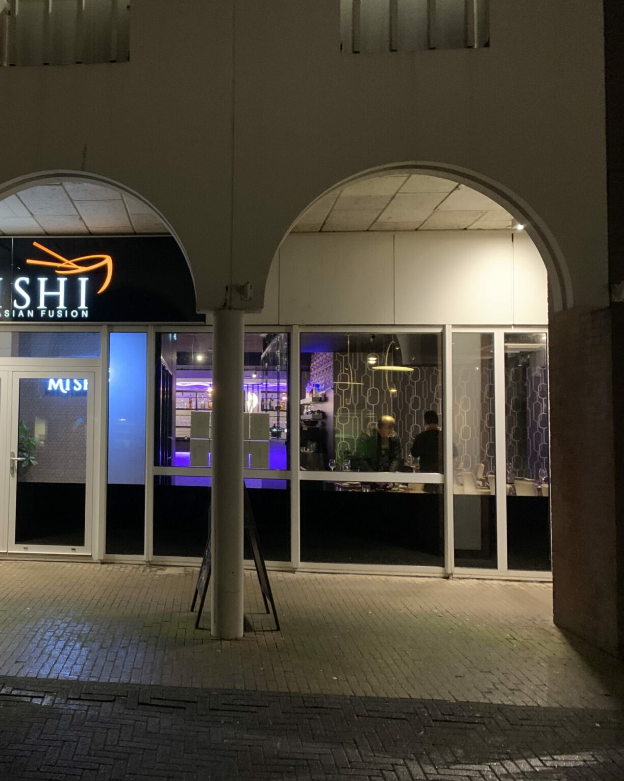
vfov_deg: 52.8
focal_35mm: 34
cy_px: 389
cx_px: 110
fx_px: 785
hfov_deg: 41.2
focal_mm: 4.25
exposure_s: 1/30
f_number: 1.8
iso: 500
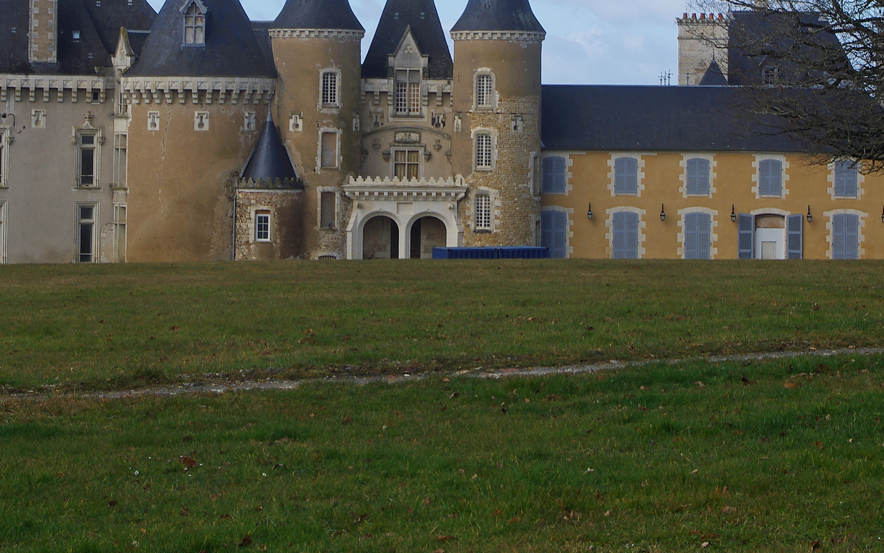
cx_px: 482
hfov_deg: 16.1
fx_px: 3132
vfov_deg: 10.0
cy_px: 9
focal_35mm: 130
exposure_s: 1/125
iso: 100
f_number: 10
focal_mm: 37.5
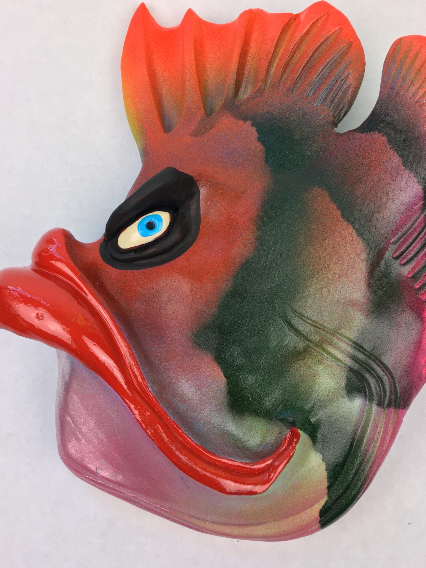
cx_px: 234
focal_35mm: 40
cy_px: 265
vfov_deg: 46.8
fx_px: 656
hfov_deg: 35.9
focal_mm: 4.15
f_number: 2.2
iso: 40
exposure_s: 1/100
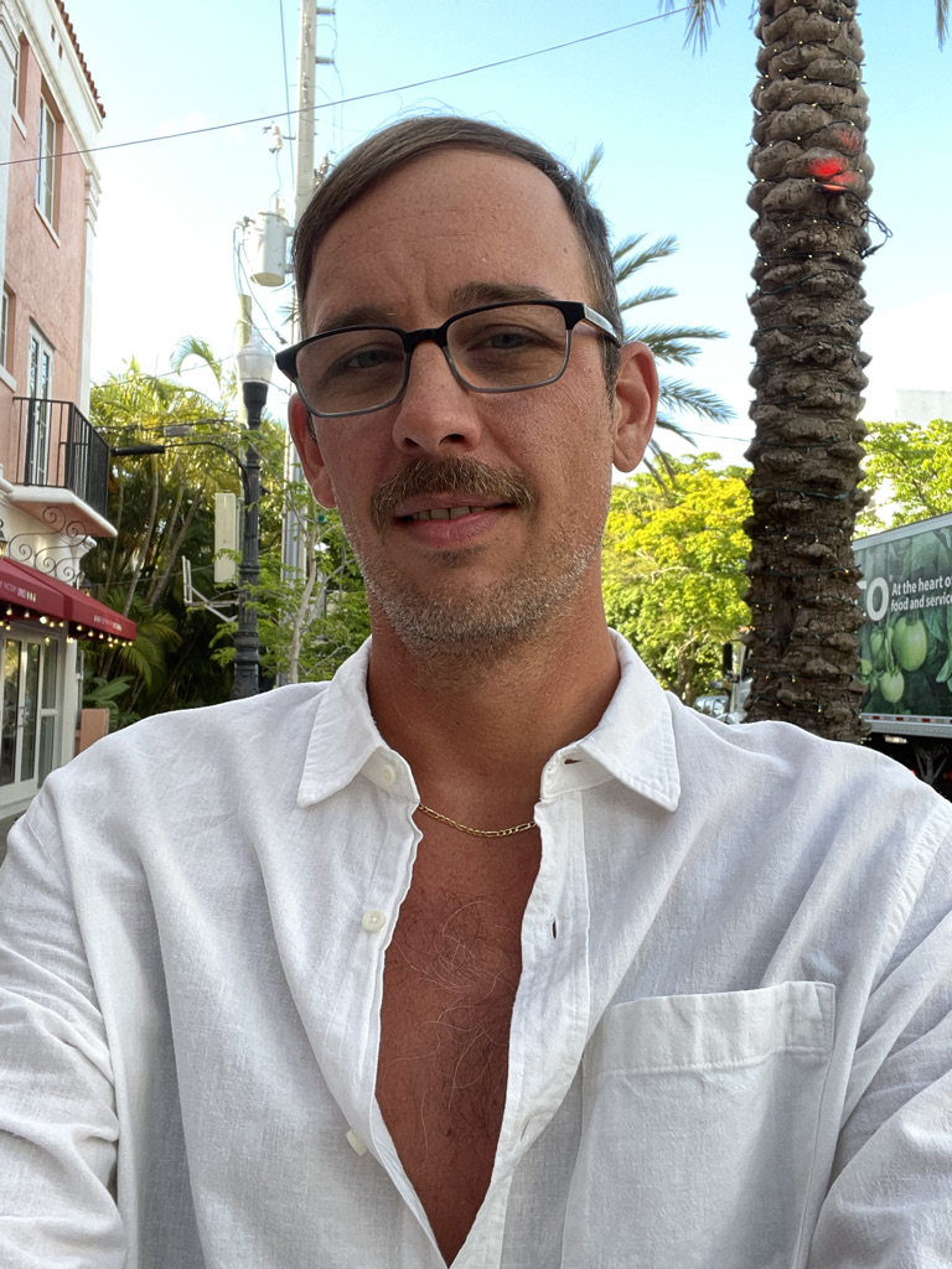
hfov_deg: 46.8
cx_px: 476
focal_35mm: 30
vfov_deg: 60.0
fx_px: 1100
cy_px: 634
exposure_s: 1/121
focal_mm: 2.71
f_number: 2.2
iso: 64
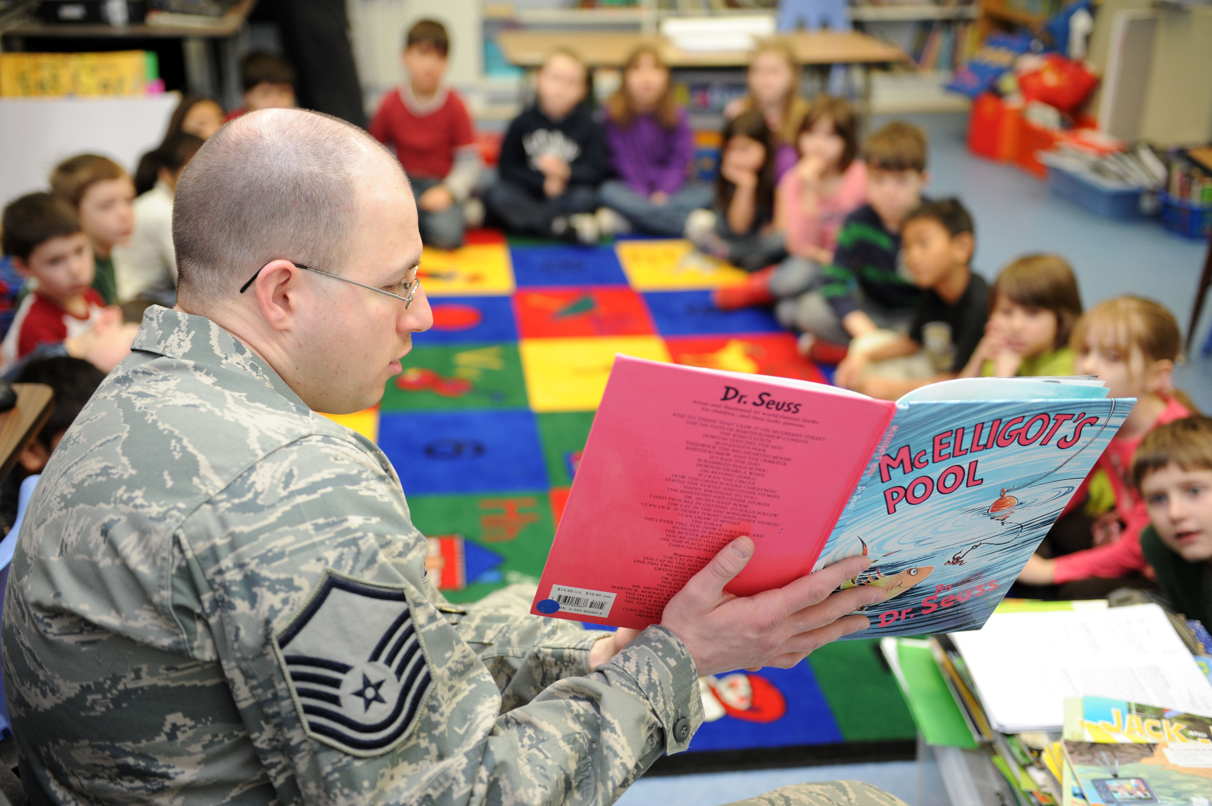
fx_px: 1413
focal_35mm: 42
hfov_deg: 46.4
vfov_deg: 31.9
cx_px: 606
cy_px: 403
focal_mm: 42
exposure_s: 1/160
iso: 800
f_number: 2.8
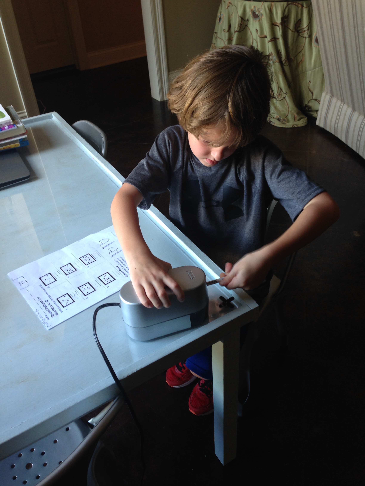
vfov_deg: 55.4
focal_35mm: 33
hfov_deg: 42.9
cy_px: 243
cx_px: 182
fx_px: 464
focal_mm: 4.12
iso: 50
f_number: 2.4
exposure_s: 1/20
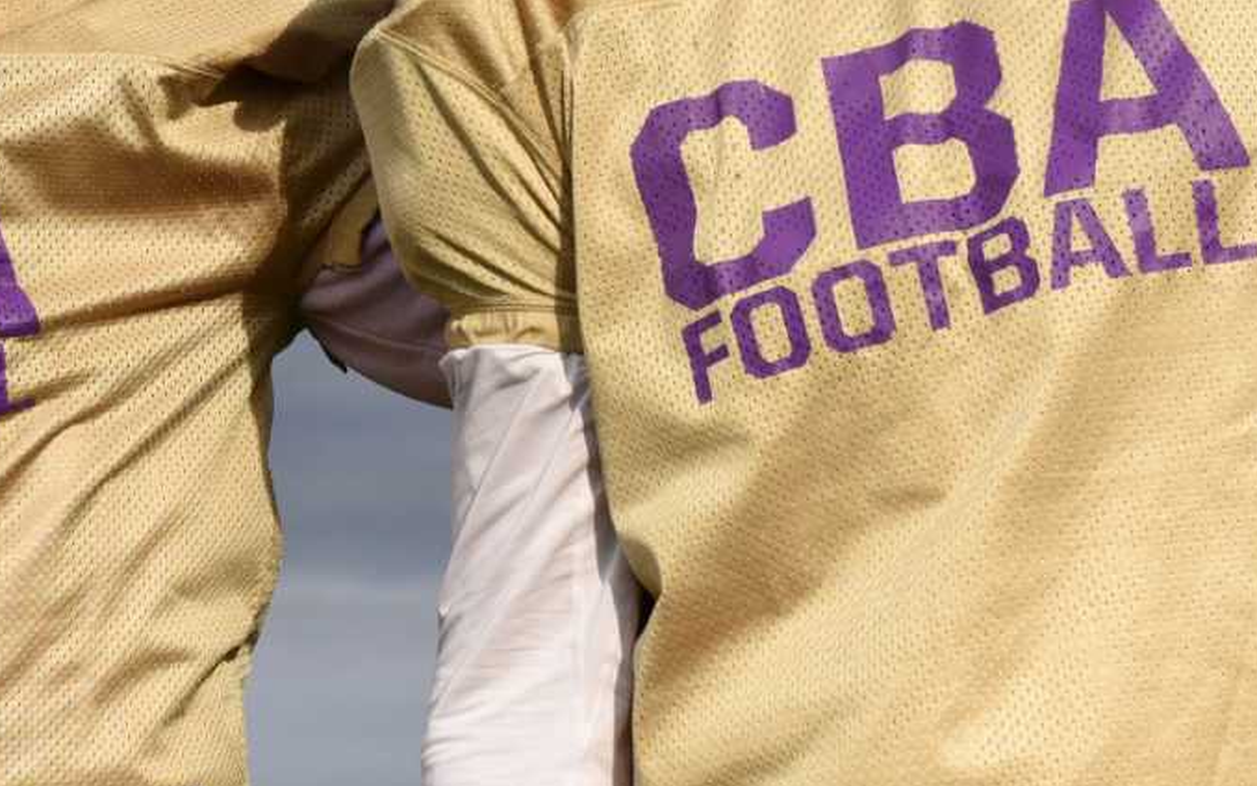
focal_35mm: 191
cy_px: 77
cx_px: -54
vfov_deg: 6.9
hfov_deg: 10.9
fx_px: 6544
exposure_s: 1/4000
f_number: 8
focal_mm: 62
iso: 1250
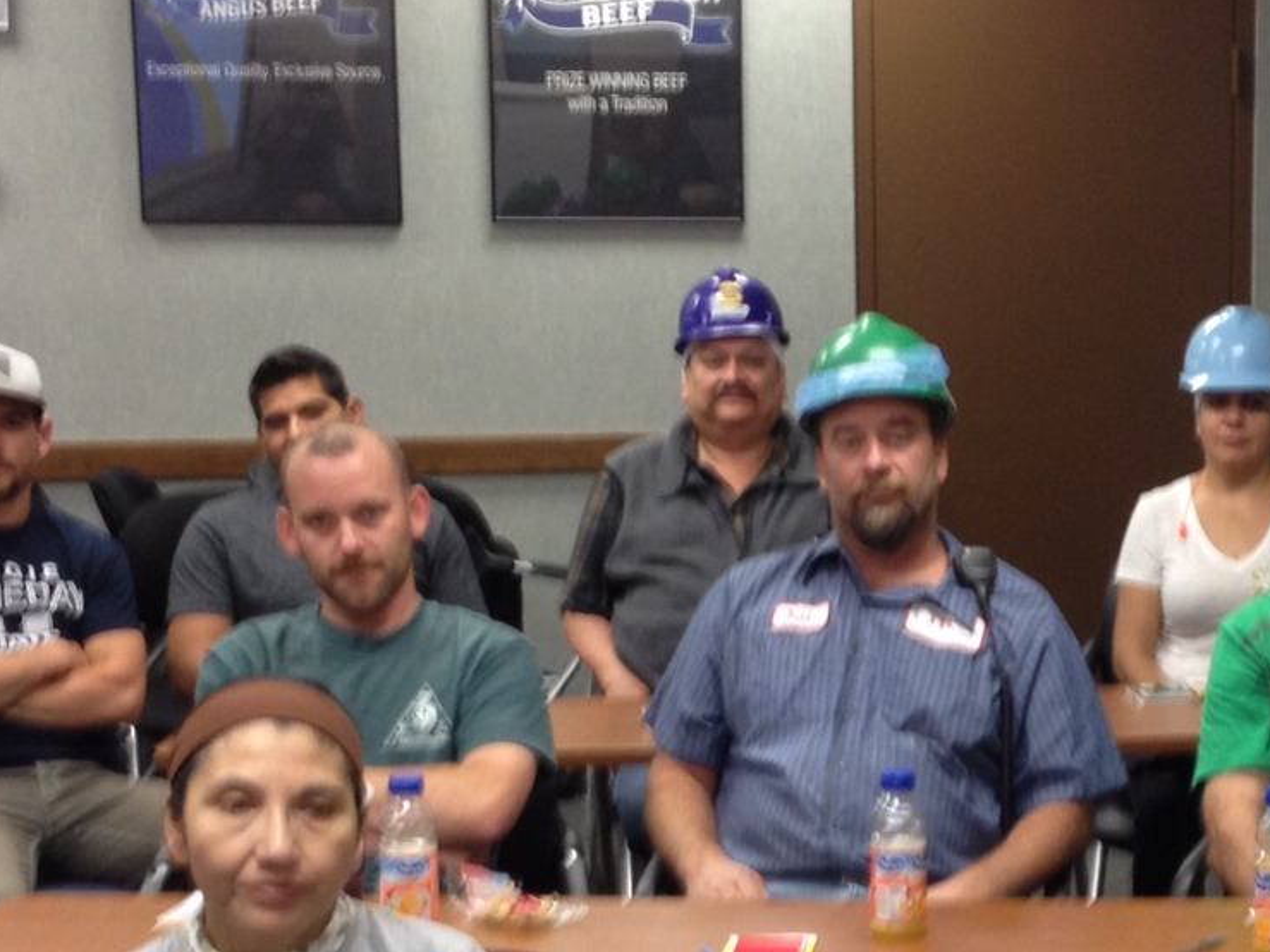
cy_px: 734
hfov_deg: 20.0
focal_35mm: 97
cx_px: 1007
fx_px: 3558
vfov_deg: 15.2
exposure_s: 1/20
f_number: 2.4
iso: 80
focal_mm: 4.28
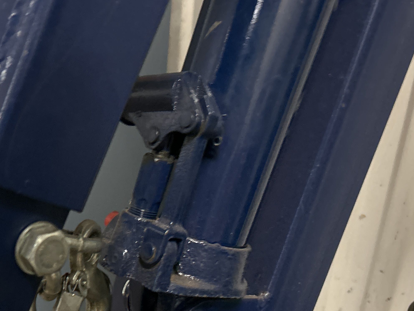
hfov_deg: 34.6
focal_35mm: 53
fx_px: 634
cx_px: 60
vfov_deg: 26.2
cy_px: 303
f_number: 1.5
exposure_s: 1/25
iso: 500
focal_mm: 5.7
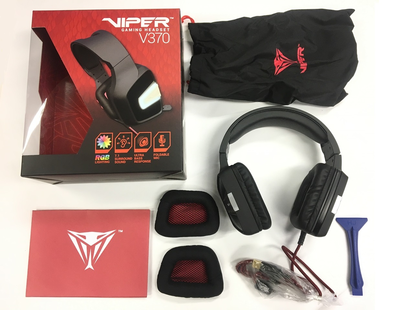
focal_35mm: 29
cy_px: 155
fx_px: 347
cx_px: 207
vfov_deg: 48.2
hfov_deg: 61.7
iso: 50
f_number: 2.2
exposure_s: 1/33
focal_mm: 4.15
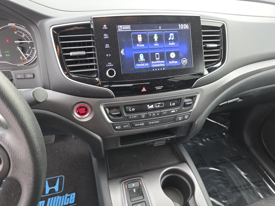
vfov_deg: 58.9
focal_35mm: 23
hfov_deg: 73.9
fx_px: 183
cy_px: 103
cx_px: 138
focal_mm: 6.3
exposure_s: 1/180
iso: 200
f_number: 1.7
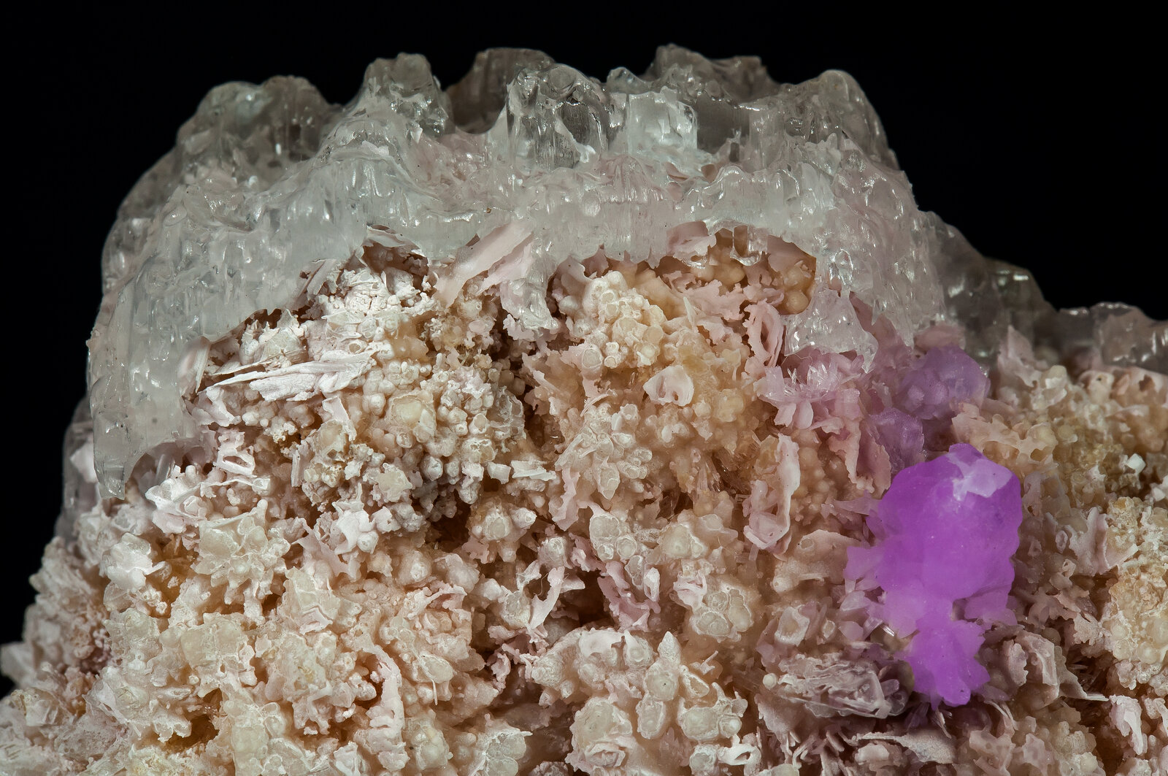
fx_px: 2917
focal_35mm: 90
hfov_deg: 22.6
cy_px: 388
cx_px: 584
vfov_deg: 15.2
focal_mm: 60
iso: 250
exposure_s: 1/4
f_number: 25
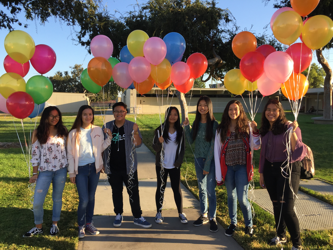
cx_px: 166
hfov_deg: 61.7
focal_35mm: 29
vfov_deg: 48.2
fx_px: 279
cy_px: 125
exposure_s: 1/507
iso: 32
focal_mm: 4.15
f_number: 2.2
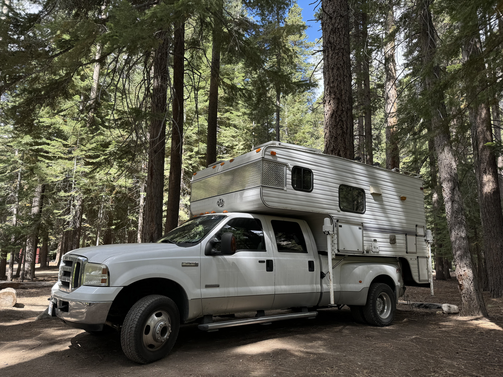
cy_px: 188
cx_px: 252
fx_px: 349
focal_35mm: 24
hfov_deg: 71.6
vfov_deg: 56.8
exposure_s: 1/470
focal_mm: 6.76
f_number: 1.78
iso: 80
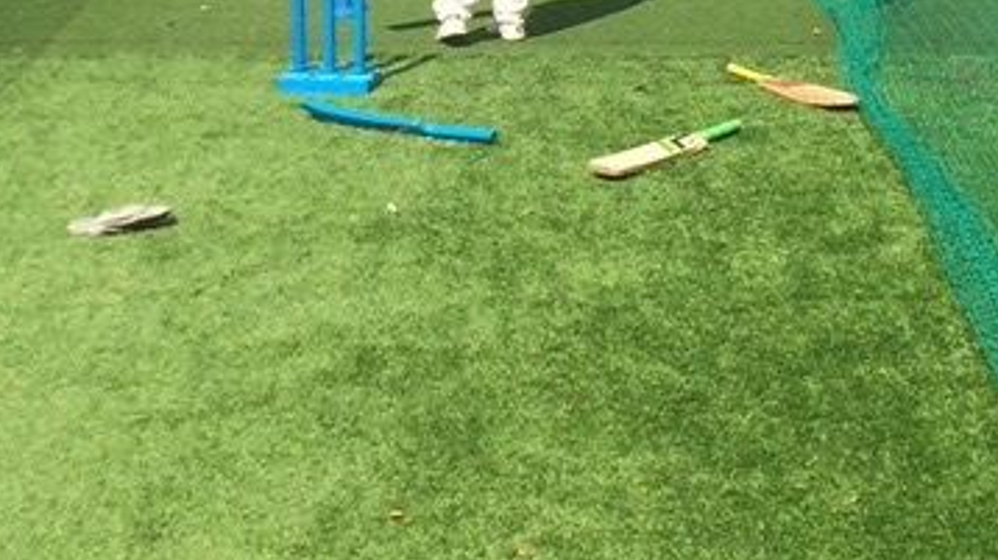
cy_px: -187
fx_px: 2989
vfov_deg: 10.5
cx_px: 379
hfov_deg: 18.9
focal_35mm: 113
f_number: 2.2
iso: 32
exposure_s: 1/2283
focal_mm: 4.15
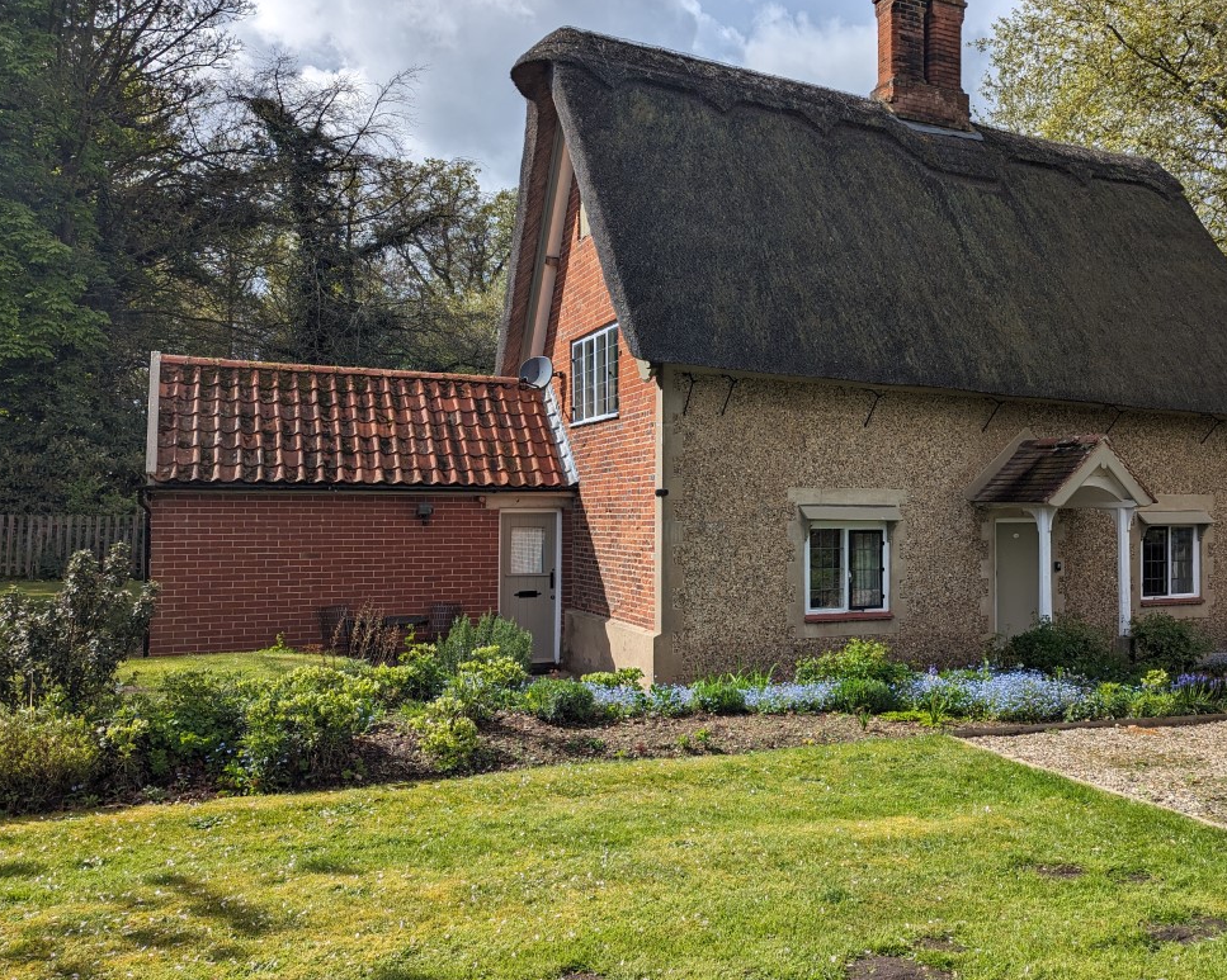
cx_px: 732
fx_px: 1053
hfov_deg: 60.0
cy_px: 477
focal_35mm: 29
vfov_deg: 49.9
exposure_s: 1/3333
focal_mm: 6.81
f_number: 1.85
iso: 50
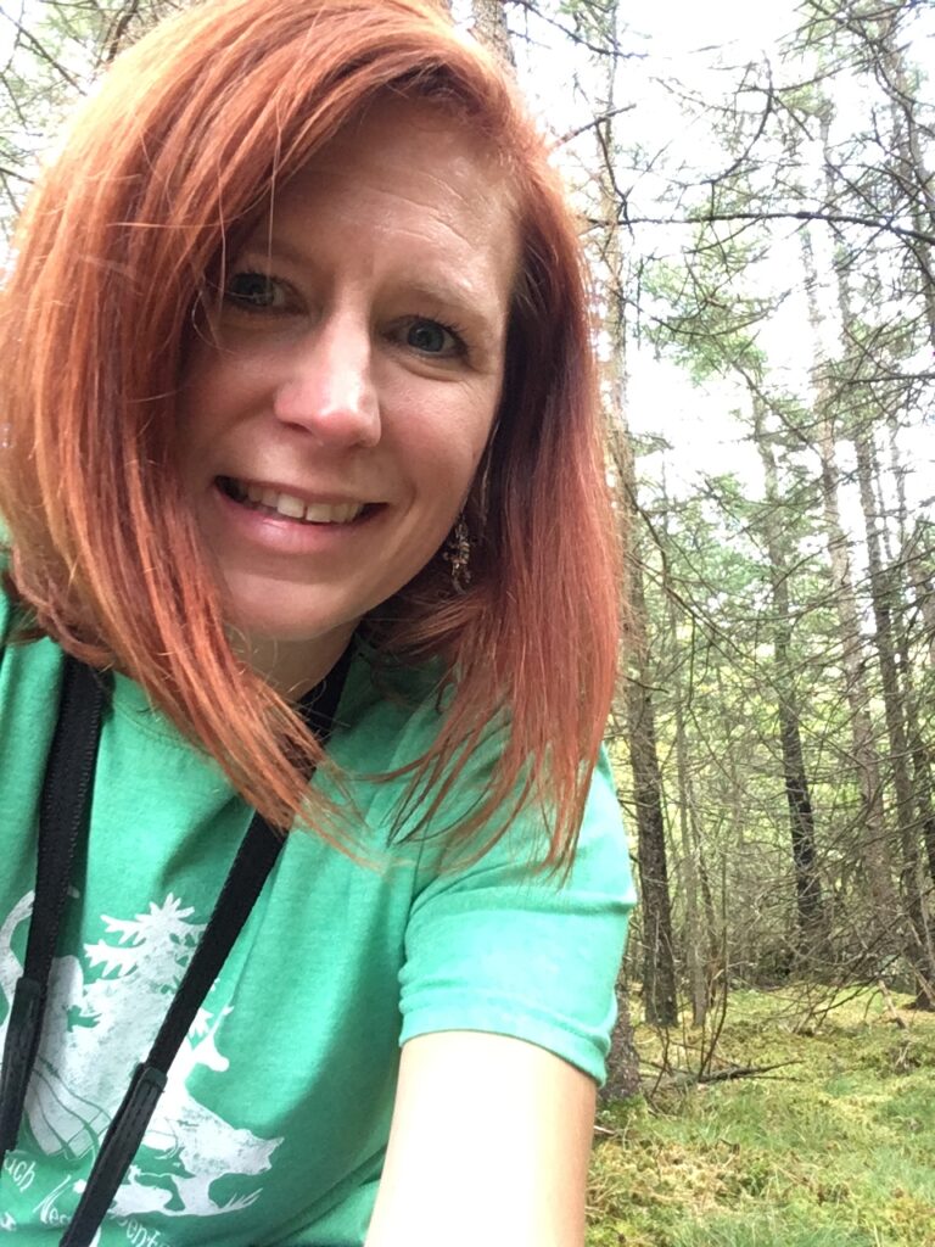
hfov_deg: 45.4
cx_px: 468
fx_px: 1116
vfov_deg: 58.4
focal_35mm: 31
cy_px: 624
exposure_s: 1/30
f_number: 2.4
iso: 160
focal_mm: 2.15
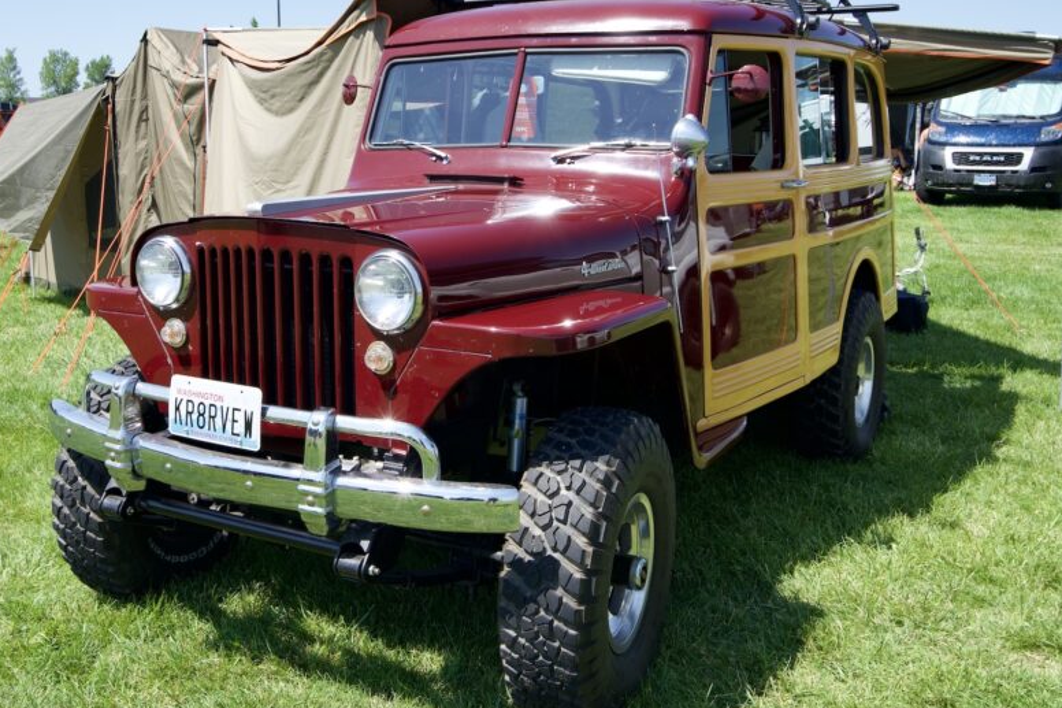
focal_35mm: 33
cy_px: 303
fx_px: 973
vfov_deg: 39.9
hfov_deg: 57.2
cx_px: 536
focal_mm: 25
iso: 100
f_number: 8
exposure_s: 1/125
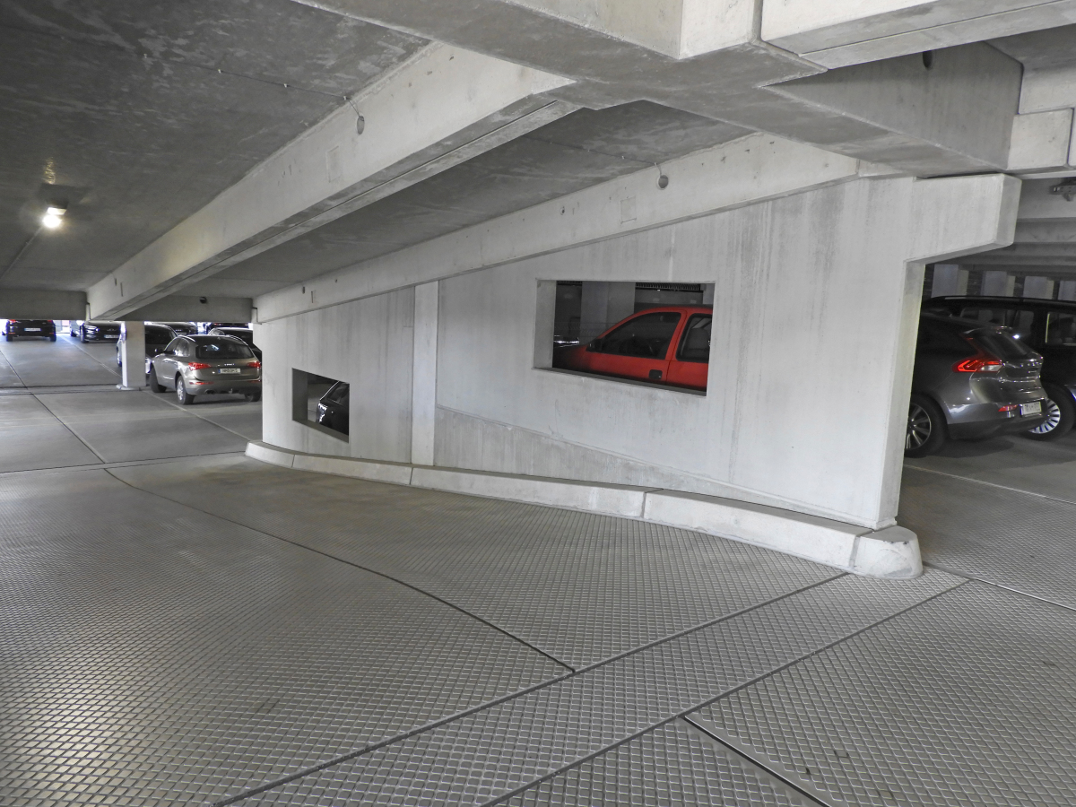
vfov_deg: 56.8
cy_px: 404
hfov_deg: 71.6
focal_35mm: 24
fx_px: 746
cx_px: 538
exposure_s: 1/30
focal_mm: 4.3
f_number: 3.3
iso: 320
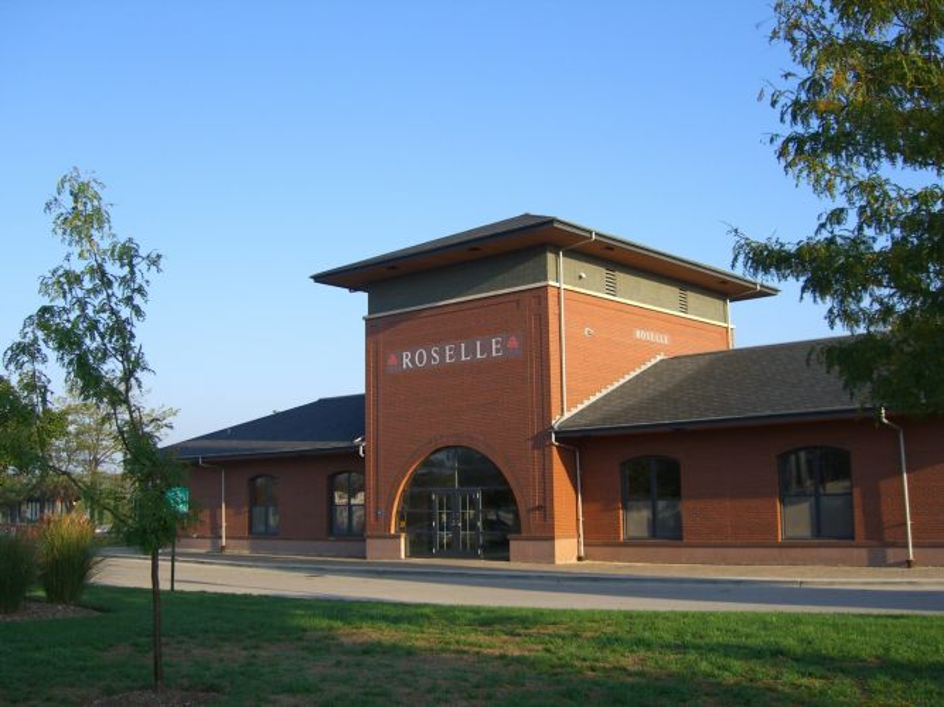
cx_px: 472
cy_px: 354
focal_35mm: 38
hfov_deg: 49.0
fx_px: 1036
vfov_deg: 37.7
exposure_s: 1/640
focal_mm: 7.9
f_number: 2.8
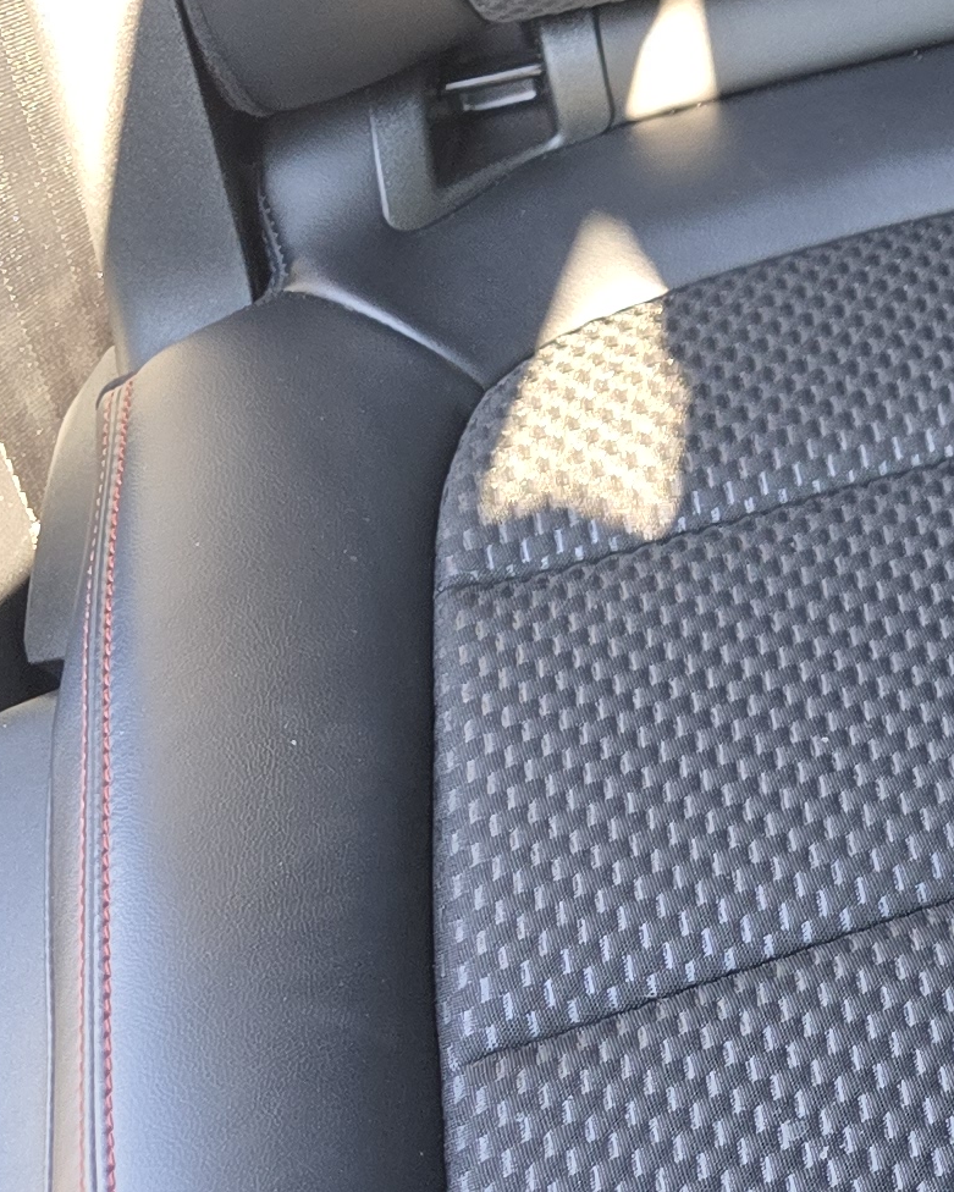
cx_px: 1687
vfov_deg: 18.4
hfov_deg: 14.7
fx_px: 3246
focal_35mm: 92
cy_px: -598
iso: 160
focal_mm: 6.3
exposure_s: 1/180
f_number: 1.7
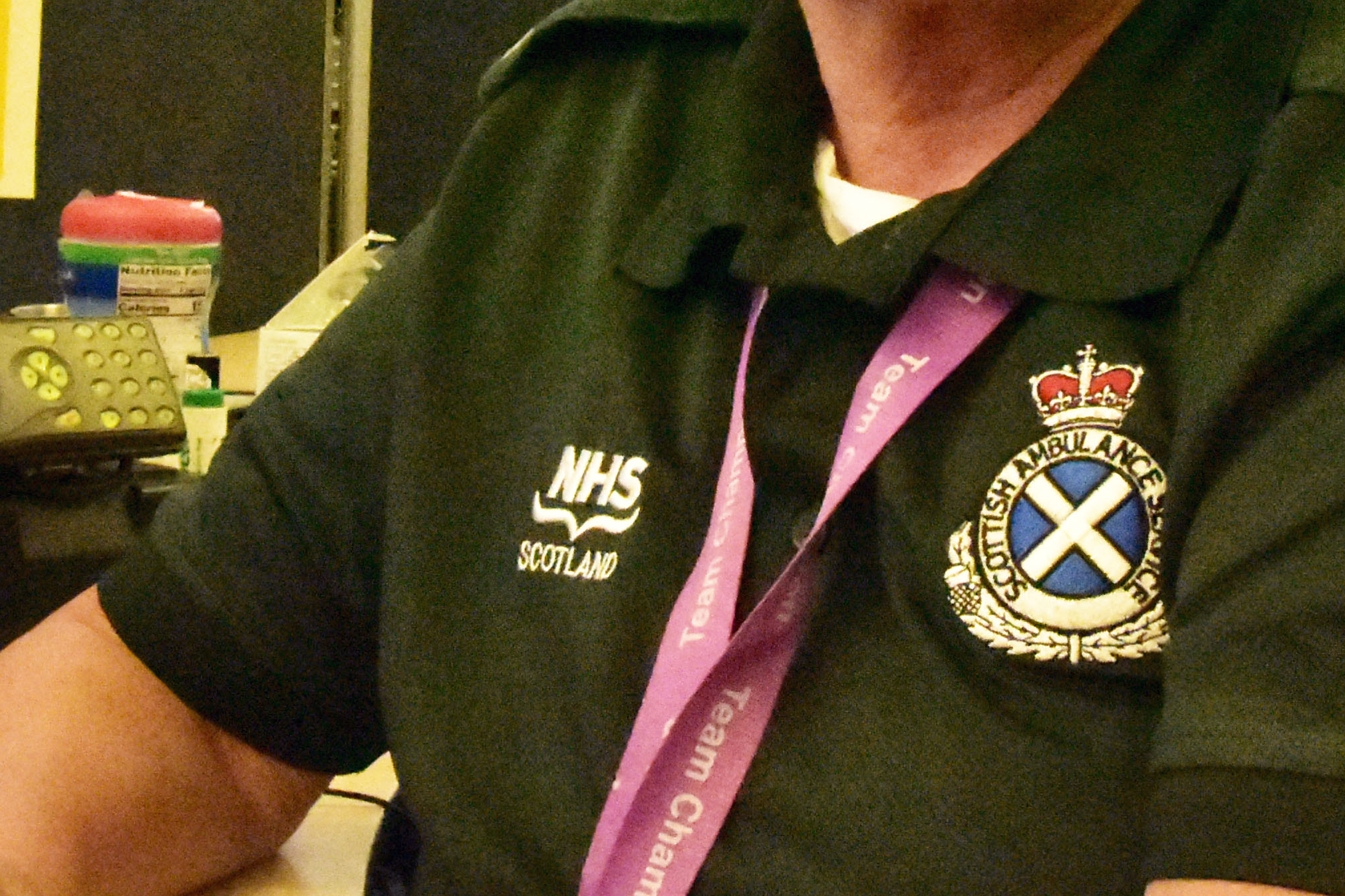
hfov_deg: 21.8
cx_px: 753
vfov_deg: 14.5
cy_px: 102
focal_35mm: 93
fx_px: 3492
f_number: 13
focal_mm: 21
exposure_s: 1/60
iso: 25600
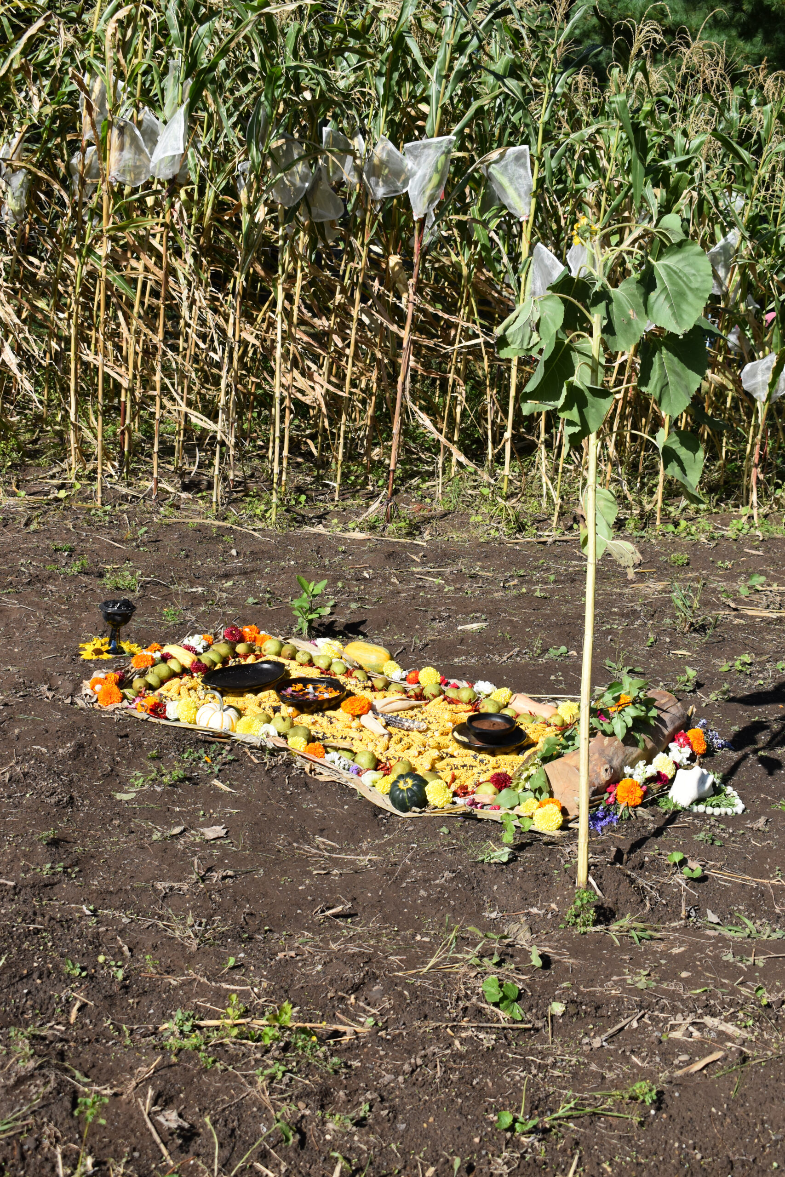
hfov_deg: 29.9
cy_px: 588
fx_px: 1472
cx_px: 392
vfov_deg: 43.6
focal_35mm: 45
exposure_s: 1/2000
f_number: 7.1
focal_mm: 30
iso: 400
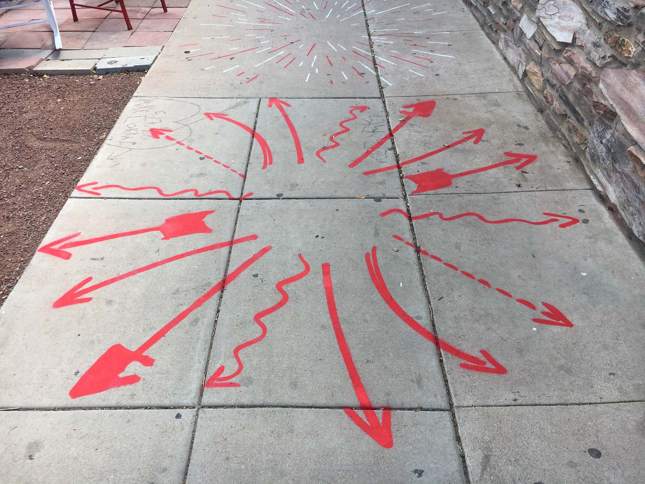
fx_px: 540
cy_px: 242
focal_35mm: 29
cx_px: 322
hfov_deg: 61.7
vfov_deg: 48.2
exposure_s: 1/439
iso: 25
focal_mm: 4.15
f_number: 2.2
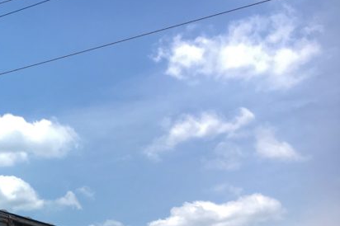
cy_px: 292
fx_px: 708
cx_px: -82
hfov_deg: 24.2
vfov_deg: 17.1
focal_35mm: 75
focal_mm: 4.15
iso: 25
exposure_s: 1/1261
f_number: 2.2
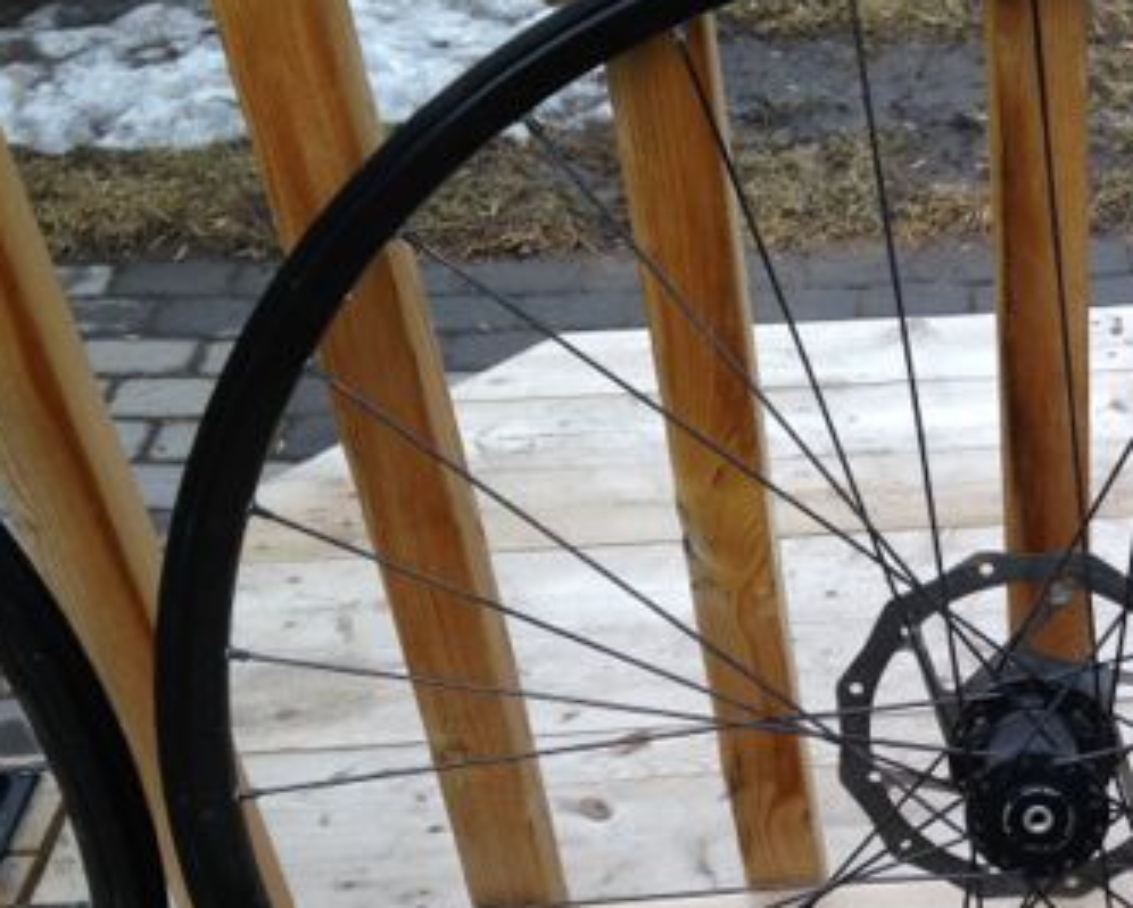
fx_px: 2080
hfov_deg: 29.2
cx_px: 1017
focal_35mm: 62
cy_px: 645
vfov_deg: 24.4
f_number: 2.4
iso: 50
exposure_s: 1/140
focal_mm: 4.12
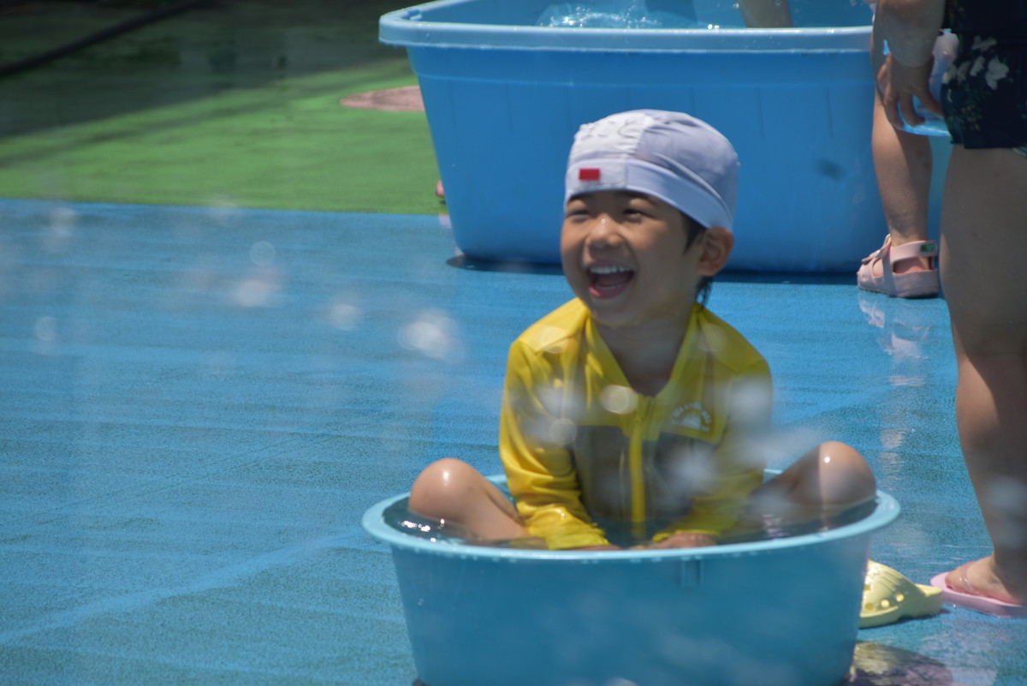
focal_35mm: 300
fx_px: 8561
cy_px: 343
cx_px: 514
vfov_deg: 4.6
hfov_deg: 6.9
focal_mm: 200
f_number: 8
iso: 100
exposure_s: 1/500
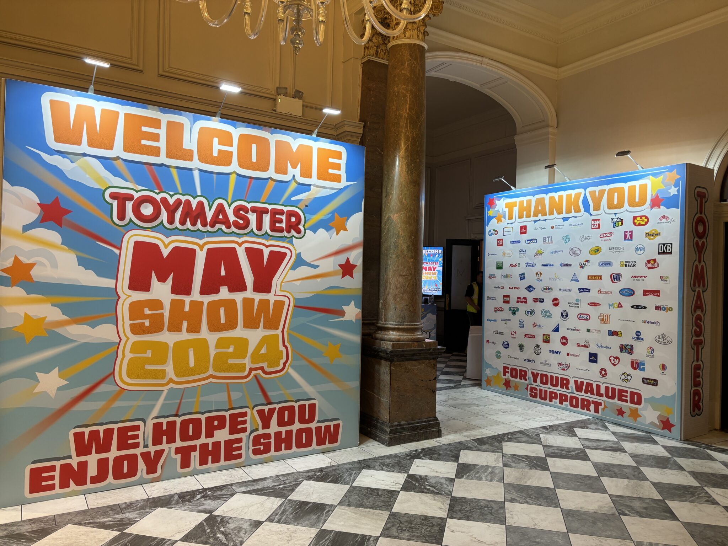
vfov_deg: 53.1
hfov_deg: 67.3
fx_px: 547
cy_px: 273
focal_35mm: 26
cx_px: 364
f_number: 1.6
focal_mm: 5.96
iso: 80
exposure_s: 1/50
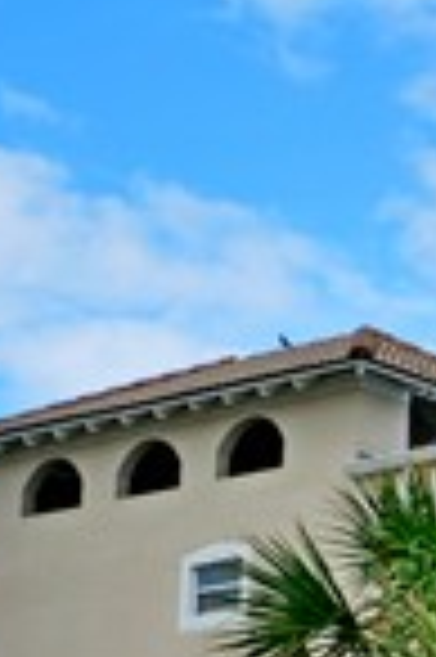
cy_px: 891
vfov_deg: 12.5
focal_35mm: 158
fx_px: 2877
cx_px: 939
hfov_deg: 8.2
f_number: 7.1
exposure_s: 1/200
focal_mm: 24
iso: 100
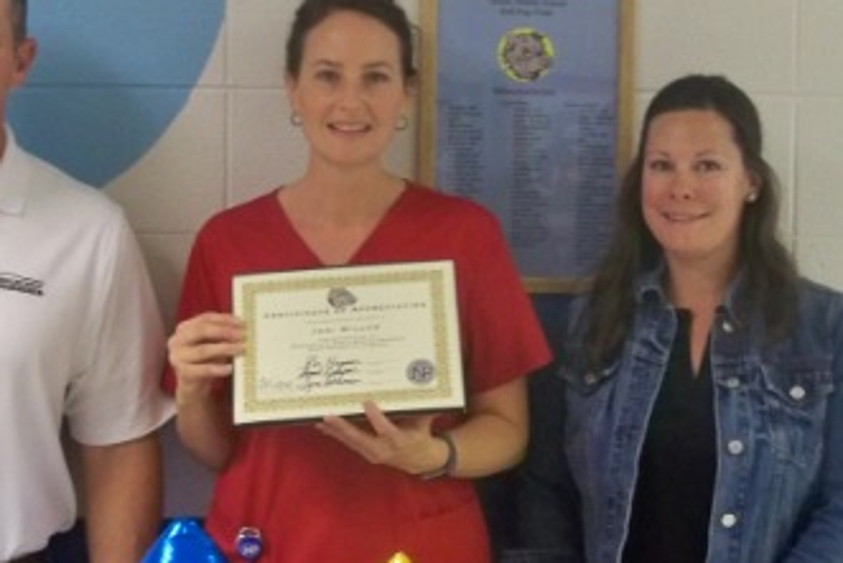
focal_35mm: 88
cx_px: 344
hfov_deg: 23.1
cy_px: 453
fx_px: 2061
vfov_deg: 15.4
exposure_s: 1/15
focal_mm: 6.2
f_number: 3.5
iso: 400
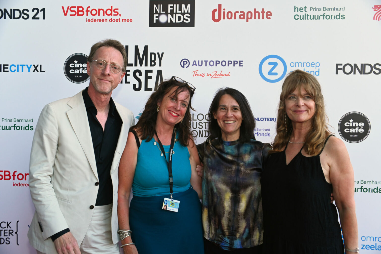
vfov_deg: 33.4
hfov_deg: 48.5
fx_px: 423
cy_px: 127
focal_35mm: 40
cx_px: 190
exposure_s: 1/200
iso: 800
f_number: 7.1
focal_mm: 40
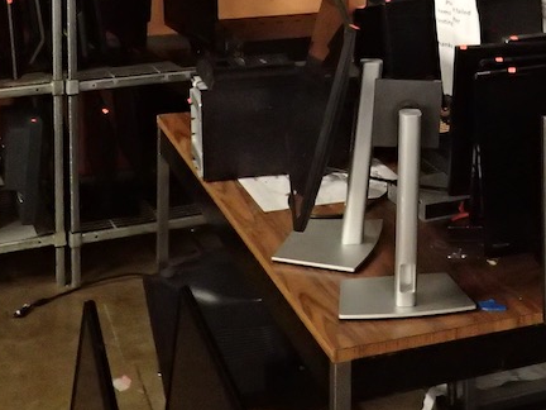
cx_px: 446
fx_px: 1167
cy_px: -70
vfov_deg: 18.9
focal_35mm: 74
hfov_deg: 25.8
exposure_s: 1/25
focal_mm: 4.5
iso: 800
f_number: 2
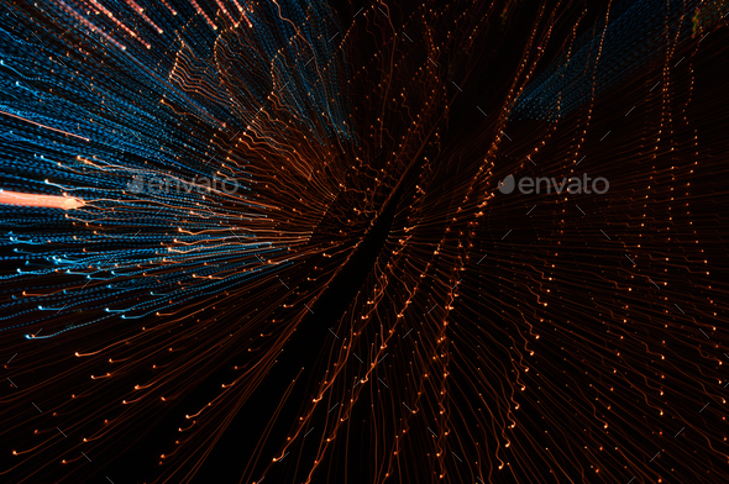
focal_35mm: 82
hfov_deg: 24.8
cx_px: 364
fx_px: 1659
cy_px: 242
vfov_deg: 16.6
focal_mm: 55
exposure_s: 1
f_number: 32
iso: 100
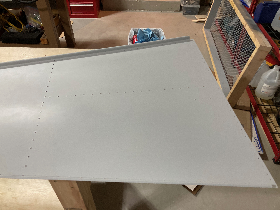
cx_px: 140
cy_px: 105
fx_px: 226
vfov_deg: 49.7
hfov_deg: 63.4
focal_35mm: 28
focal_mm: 3.99
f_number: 1.8
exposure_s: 1/60
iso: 100
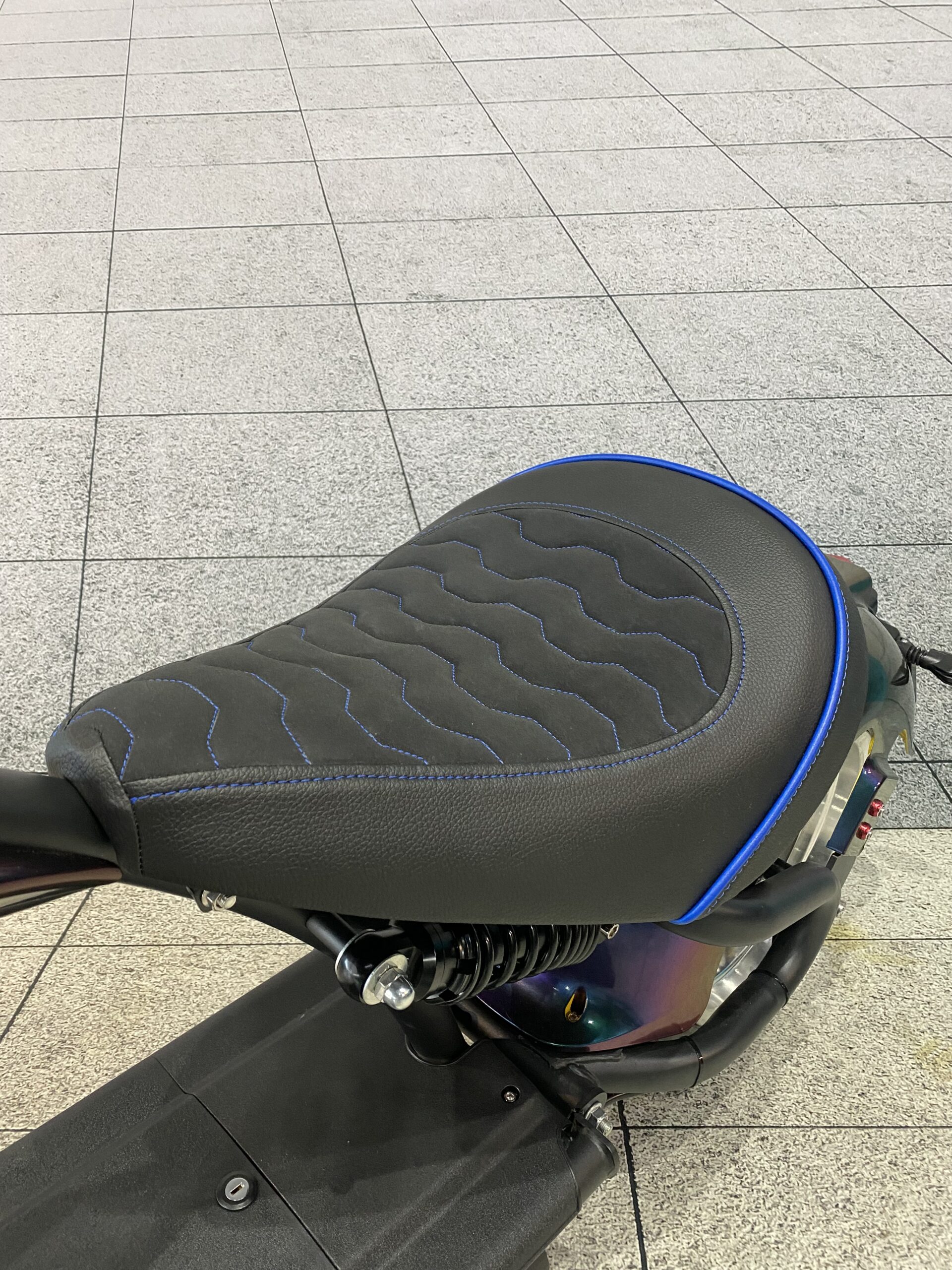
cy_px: 635
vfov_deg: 67.3
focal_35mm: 26
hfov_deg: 53.1
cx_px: 476
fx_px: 953
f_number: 1.8
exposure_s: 1/50
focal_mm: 4.25
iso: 160
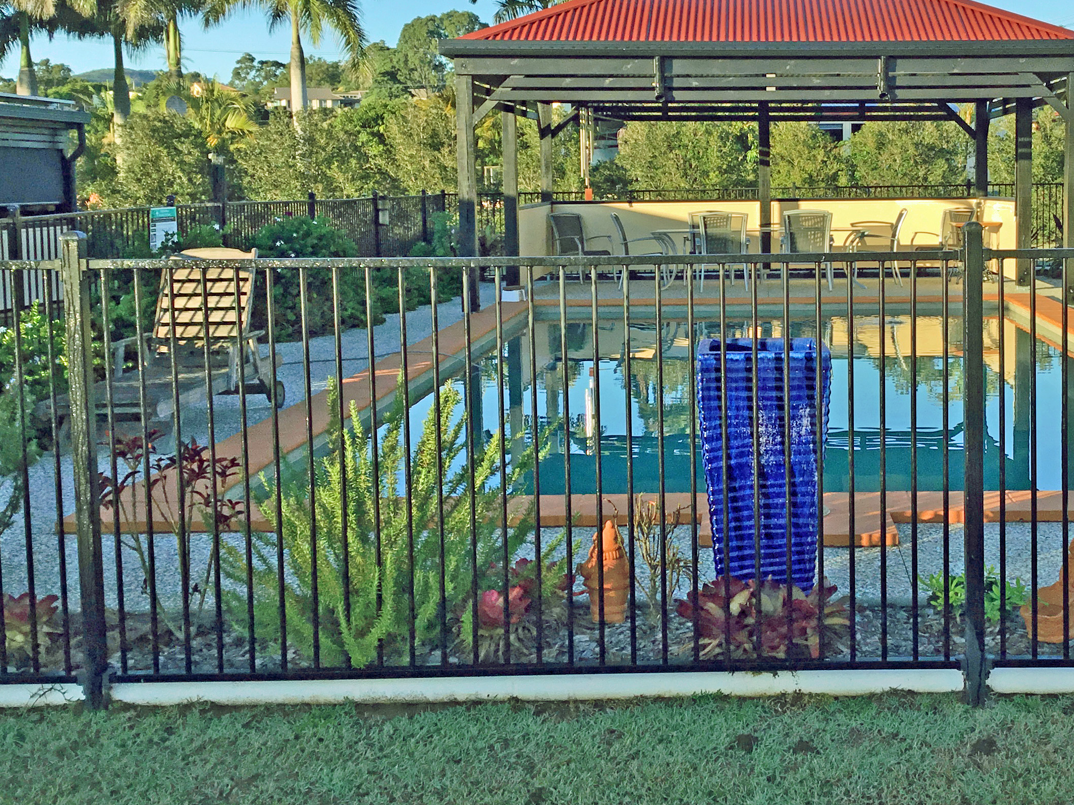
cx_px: 749
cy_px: 308
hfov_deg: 39.0
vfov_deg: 30.2
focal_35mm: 48
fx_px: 1489
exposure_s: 1/599
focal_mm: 3.3
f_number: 2.4
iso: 25
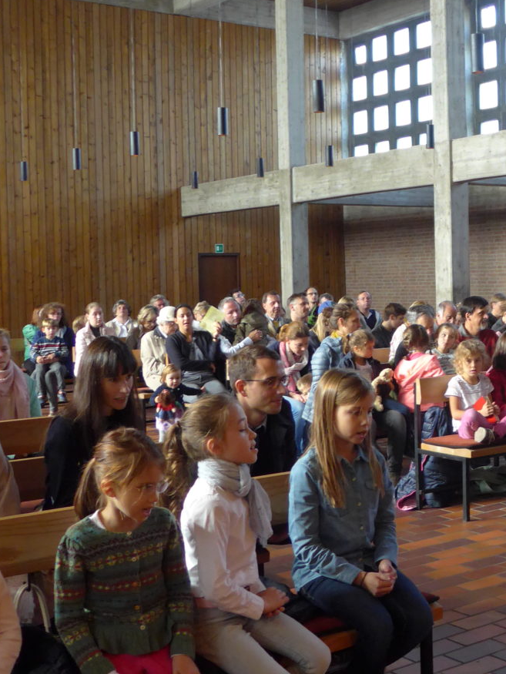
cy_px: 317
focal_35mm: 53
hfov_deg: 26.7
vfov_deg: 36.1
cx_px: 440
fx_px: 1032
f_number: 2
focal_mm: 6
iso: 400
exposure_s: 1/60
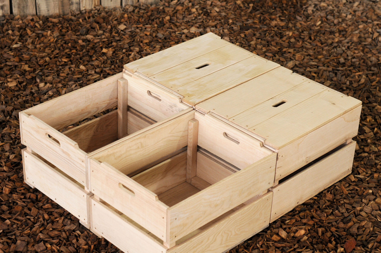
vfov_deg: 18.1
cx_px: 190
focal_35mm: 75
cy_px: 126
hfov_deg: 27.0
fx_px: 793
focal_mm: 50
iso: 400
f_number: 4
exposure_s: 1/500
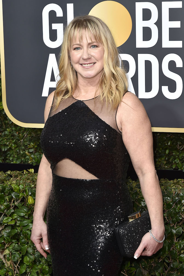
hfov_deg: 14.4
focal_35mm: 95
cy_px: 138
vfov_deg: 21.5
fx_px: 728
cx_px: 92
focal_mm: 95
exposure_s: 1/250
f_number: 9
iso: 500
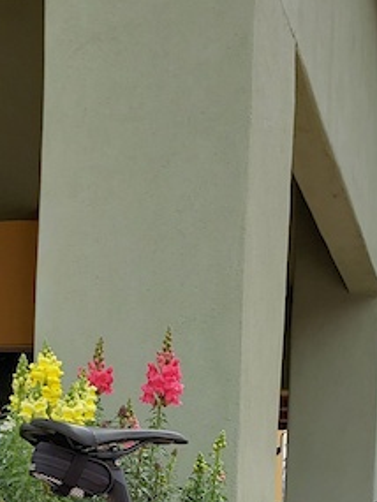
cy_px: 528
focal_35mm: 73
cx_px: 218
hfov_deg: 20.2
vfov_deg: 25.1
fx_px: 1059
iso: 50
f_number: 2.4
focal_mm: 4.3
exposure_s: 1/914
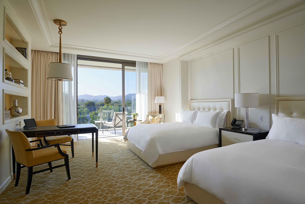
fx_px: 161
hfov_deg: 86.9
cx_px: 152
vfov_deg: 64.6
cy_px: 102
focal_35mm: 19
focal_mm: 19
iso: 200
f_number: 8
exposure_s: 1/20
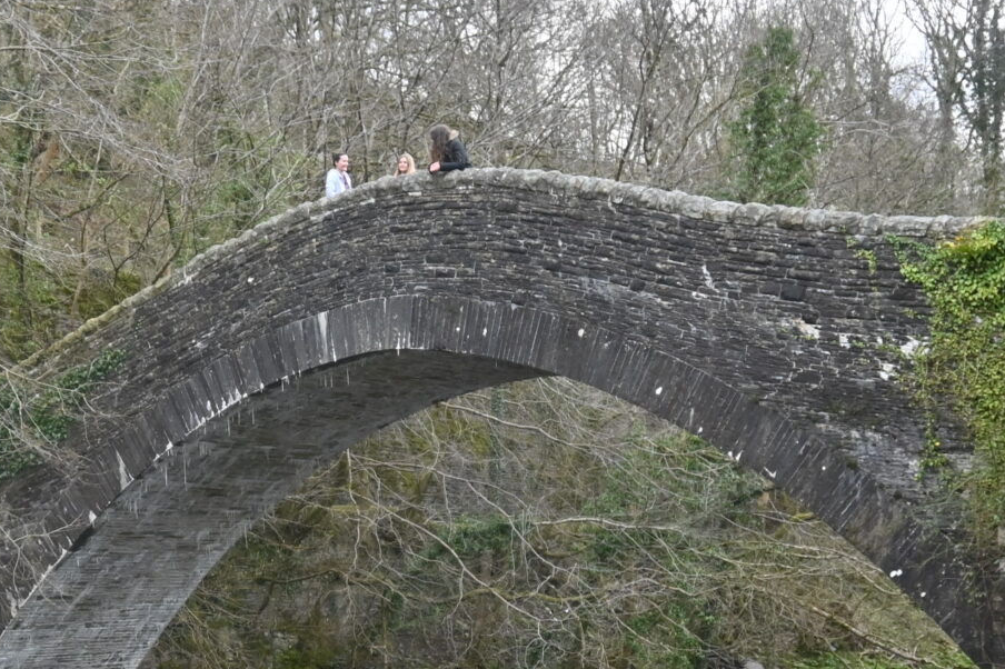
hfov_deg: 28.7
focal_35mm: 68
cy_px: 640
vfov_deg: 19.5
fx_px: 1898
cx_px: 135
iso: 250
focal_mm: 16
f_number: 4
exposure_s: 1/250
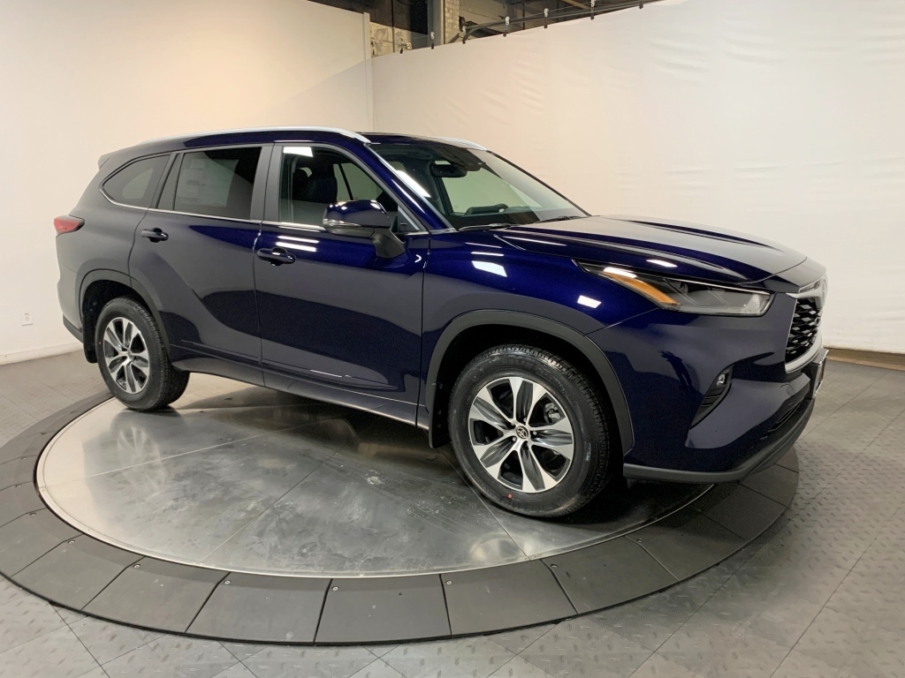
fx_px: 680
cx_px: 452
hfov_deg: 67.3
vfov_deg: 53.1
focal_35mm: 26
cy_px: 339
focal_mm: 4.25
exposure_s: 1/60
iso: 320
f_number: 1.8
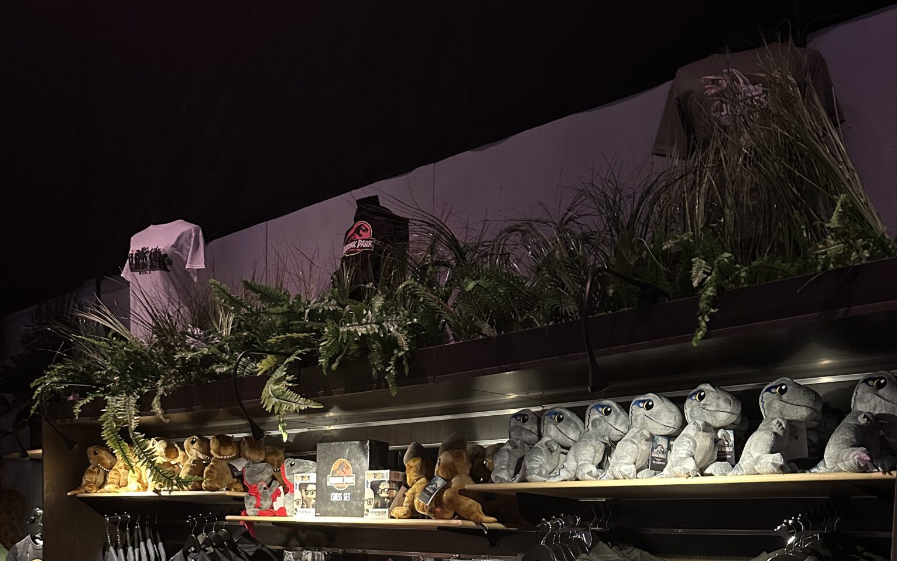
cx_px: 449
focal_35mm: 34
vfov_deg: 33.4
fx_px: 831
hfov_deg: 56.7
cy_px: 587
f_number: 1.78
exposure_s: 1/30
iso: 1250
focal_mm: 6.86
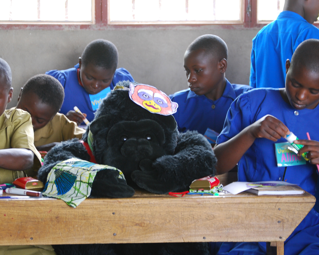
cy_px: 114
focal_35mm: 116
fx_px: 1095
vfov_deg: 13.3
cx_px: 124
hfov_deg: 16.6
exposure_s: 1/30
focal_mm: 62
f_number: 4.2
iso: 400
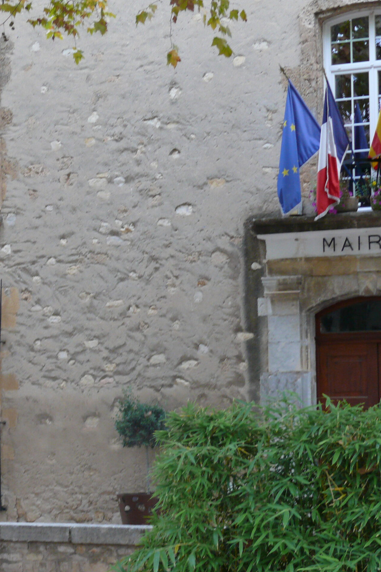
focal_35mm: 130
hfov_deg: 10.5
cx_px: 60
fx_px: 2064
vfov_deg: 15.8
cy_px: 286
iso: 200
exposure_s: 1/20
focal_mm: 19.7
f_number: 3.2
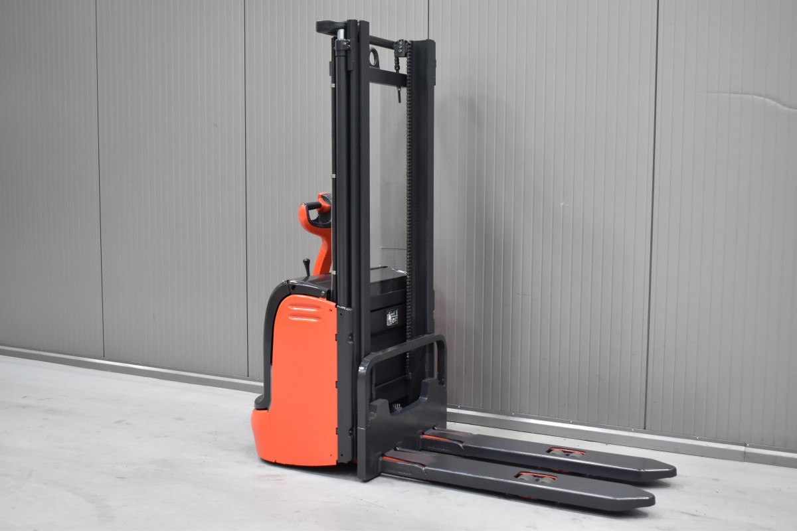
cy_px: 266
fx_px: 930
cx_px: 398
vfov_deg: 31.9
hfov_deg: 46.4
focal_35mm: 42
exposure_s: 1/50
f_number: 4.5
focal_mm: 28
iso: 1600
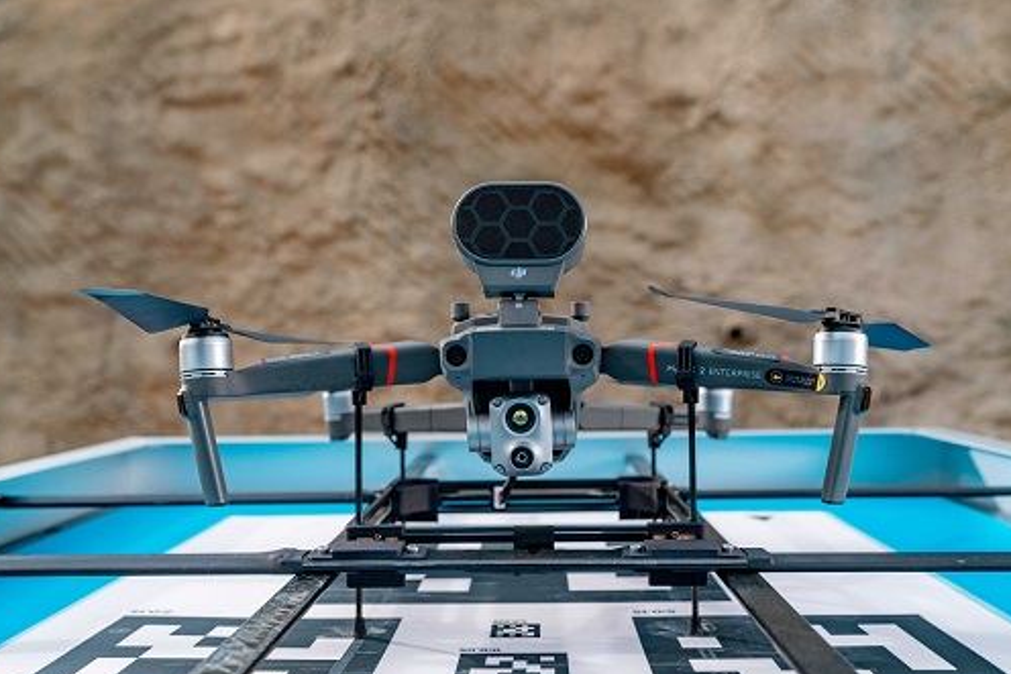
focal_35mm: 37
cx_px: 508
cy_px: 340
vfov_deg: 36.0
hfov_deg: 51.9
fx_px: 1039
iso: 400
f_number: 5.6
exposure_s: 1/100
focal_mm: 35
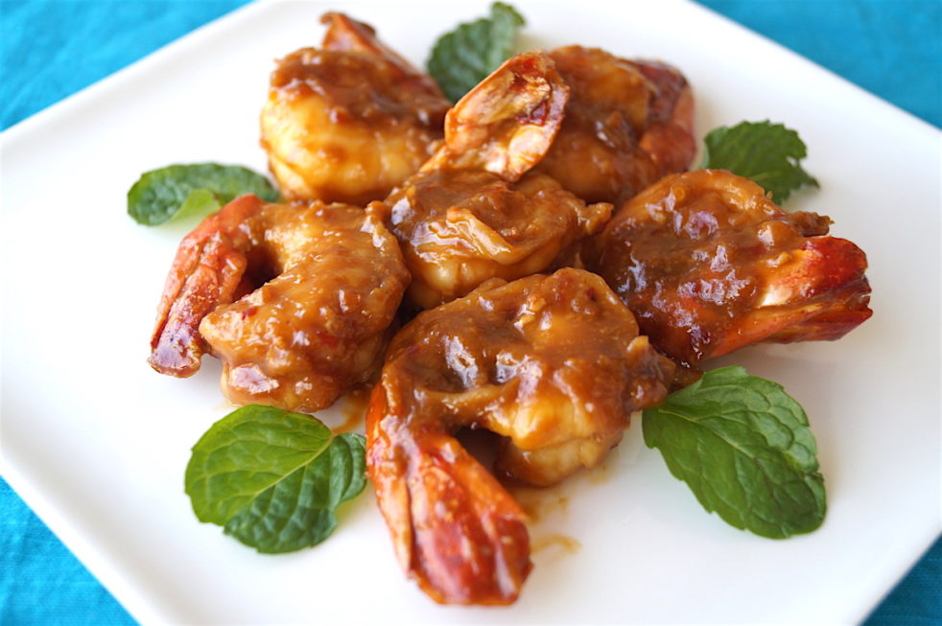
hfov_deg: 37.9
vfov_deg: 25.7
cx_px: 471
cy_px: 313
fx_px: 1373
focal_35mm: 52
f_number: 4.5
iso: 200
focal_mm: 35
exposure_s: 1/60
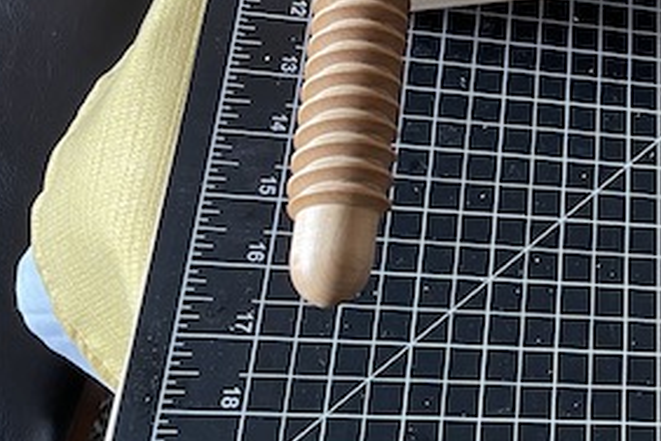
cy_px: 25
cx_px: 785
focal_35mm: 71
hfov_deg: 25.6
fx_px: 1304
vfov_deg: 18.8
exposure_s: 1/60
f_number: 1.6
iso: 100
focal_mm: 4.2
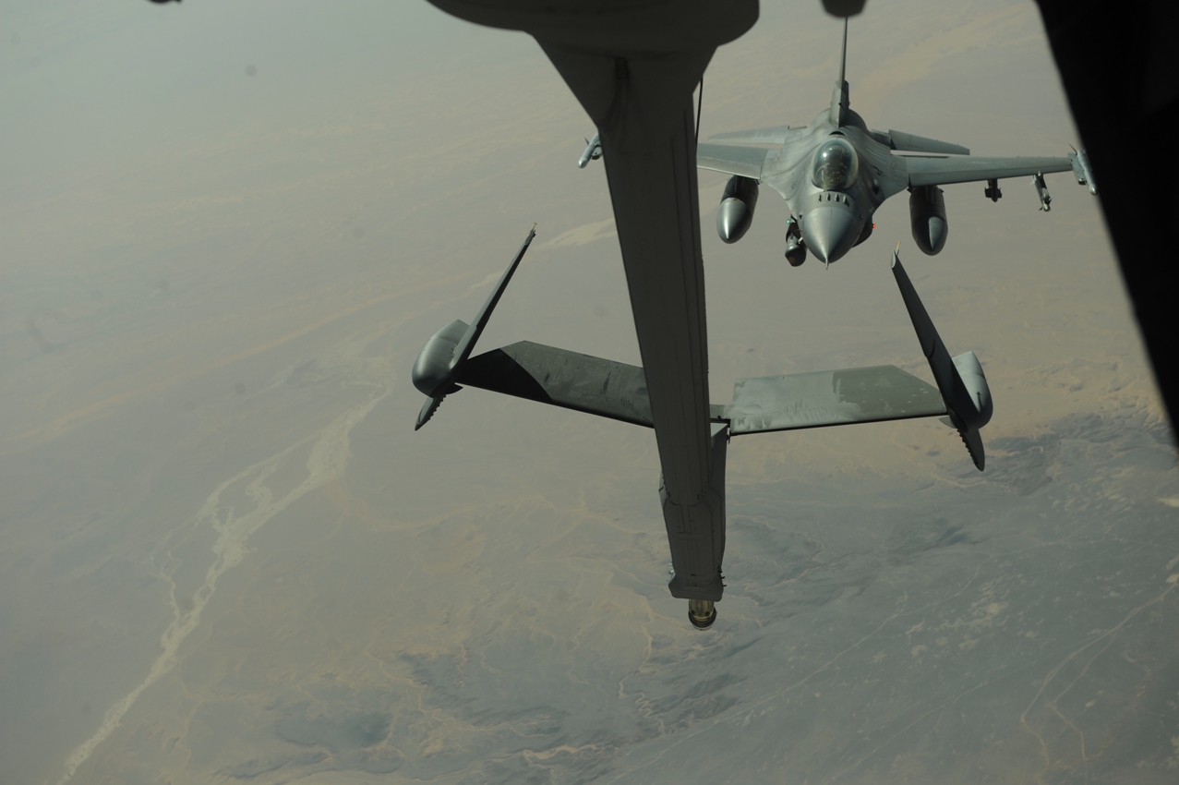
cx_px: 590
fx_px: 2291
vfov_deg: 19.4
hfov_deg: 28.9
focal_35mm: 70
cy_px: 392
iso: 200
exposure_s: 1/2000
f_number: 5.6
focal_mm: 70
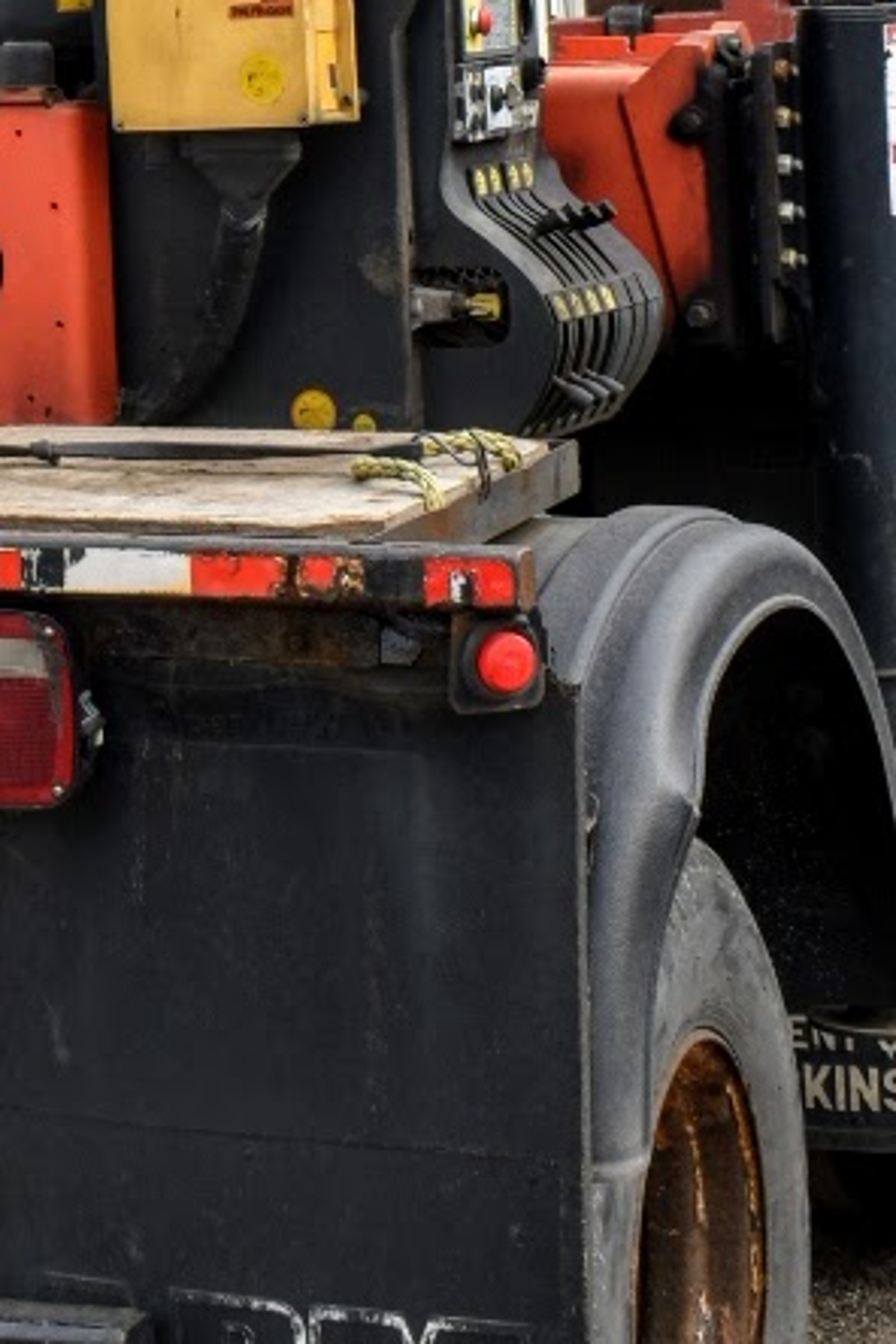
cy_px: -272
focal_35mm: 126
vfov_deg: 15.7
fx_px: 4697
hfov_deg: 10.6
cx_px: -375
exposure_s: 1/200
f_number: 8
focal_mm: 23
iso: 100
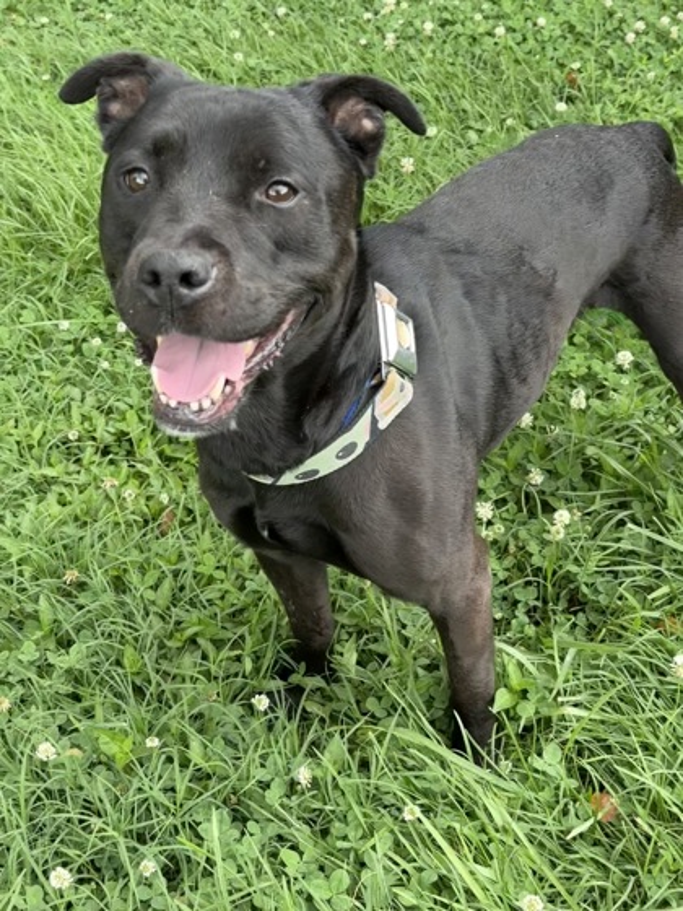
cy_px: 456
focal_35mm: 48
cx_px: 342
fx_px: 1263
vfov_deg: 39.7
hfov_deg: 30.3
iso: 100
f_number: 1.78
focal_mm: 6.76
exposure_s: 1/363
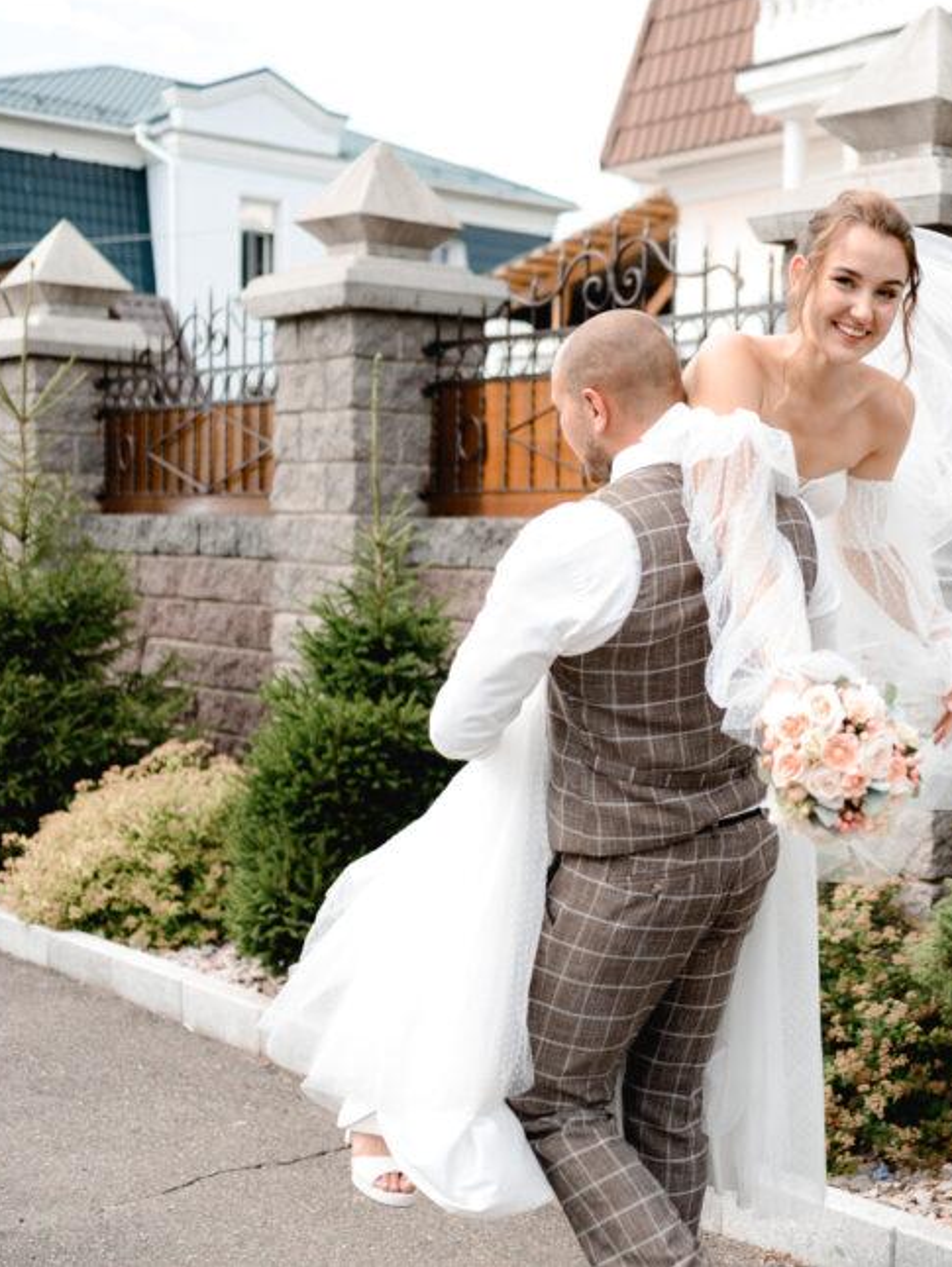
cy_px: 630
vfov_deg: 37.5
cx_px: 875
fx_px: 1869
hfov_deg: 27.4
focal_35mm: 51
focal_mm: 35
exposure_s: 1/500
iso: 50
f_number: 2
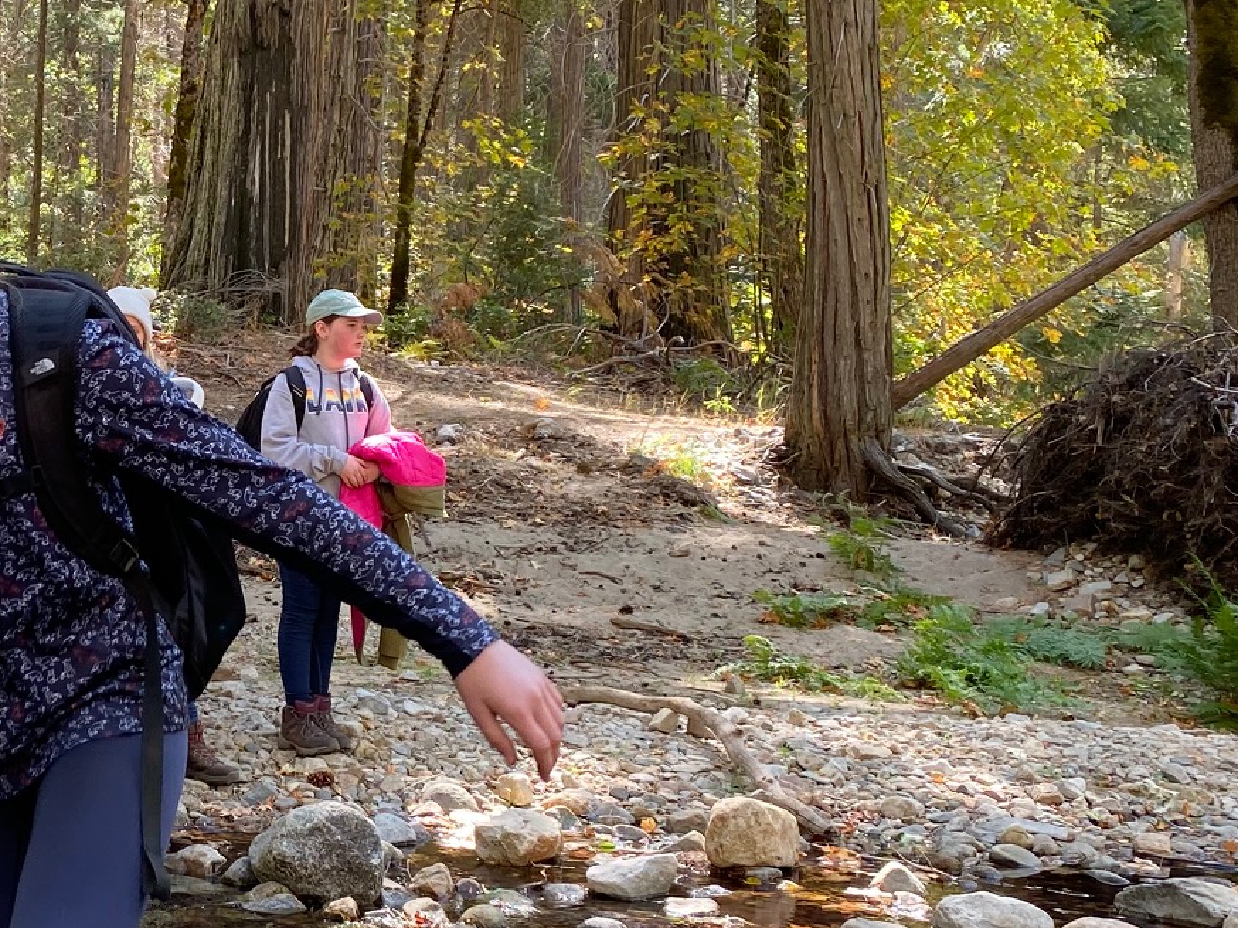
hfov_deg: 29.9
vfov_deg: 24.4
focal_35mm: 60
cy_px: 473
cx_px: -18
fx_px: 2145
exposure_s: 1/122
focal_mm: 4.25
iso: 50
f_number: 1.8
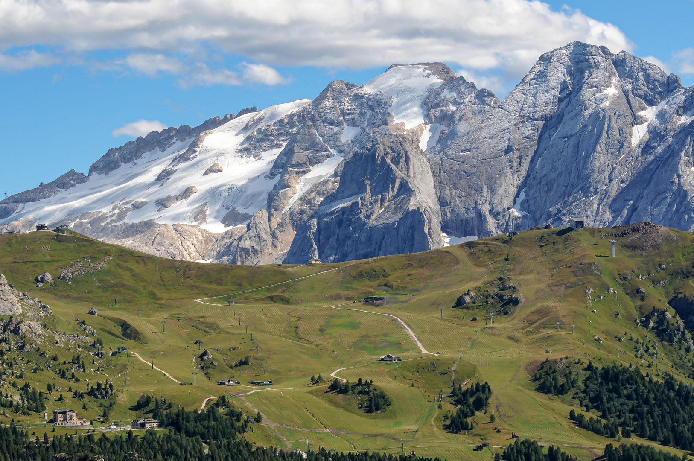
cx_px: 347
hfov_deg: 17.1
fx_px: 2311
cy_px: 230
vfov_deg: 11.4
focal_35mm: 120
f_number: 11
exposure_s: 1/500
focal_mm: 80
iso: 200
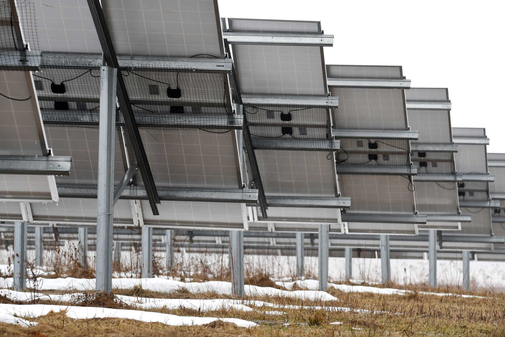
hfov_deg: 7.6
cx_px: 252
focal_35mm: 270
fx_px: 3787
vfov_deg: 5.1
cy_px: 168
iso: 500
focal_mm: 180
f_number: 10
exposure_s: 1/160
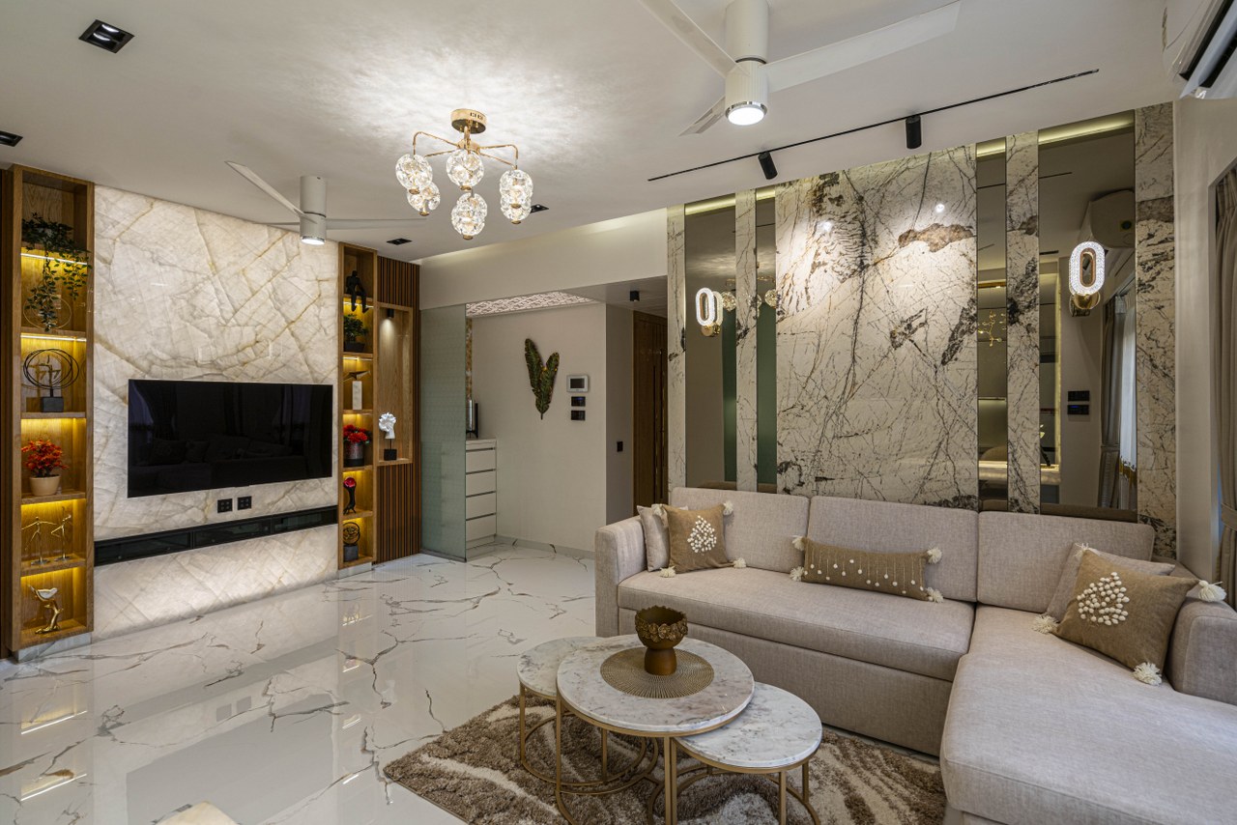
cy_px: 412
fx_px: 550
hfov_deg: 96.7
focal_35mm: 16
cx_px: 618
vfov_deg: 73.8
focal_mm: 16
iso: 100
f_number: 7.1
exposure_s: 1/40
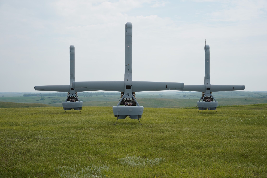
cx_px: 134
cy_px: 89
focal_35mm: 55
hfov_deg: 36.2
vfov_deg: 24.6
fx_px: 408
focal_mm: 55
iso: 100
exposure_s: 1/350
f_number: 8
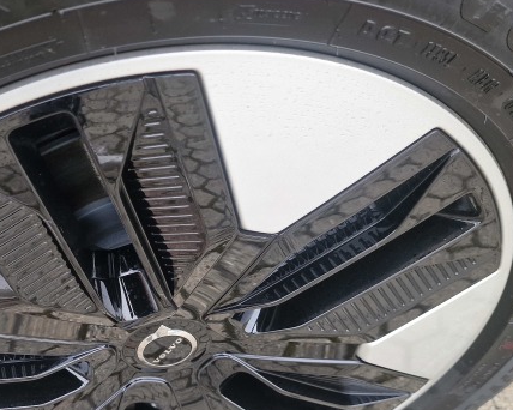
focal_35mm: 42
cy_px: 306
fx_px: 637
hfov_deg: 43.2
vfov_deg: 34.9
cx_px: 165
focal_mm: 6.4
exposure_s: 1/180
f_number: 1.8
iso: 200
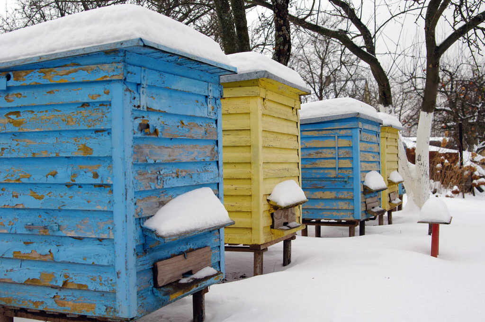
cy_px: 161
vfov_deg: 31.8
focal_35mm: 42
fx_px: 565
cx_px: 242
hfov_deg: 46.5
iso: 400
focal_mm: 28
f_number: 5
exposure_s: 1/60
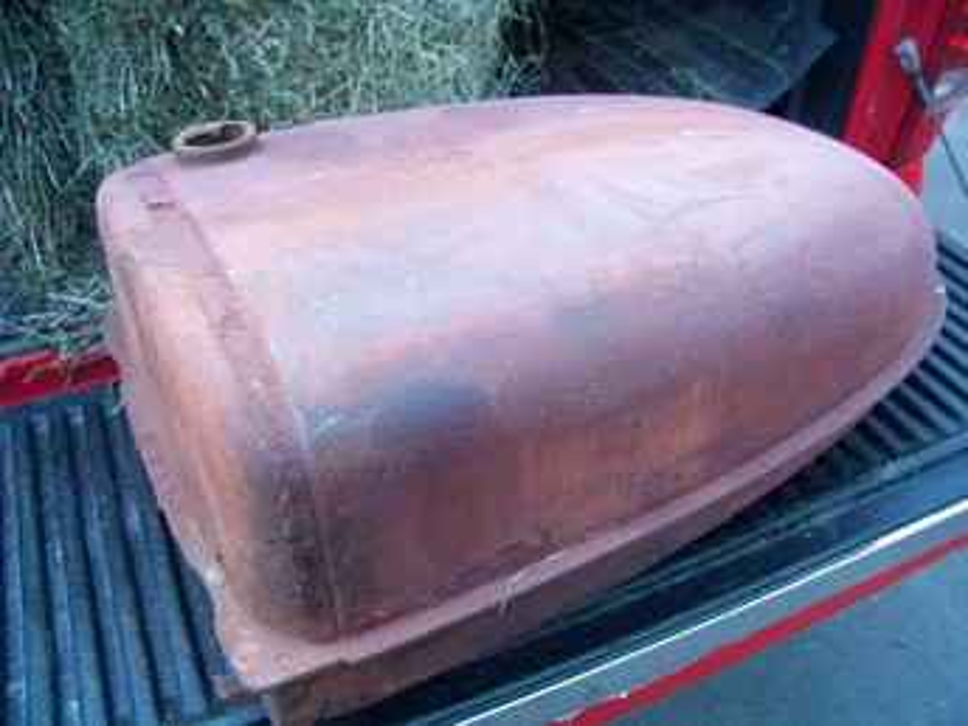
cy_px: 363
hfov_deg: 55.4
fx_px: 923
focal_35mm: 33
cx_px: 484
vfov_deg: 42.9
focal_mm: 5.85
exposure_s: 1/30
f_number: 2.8
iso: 2000
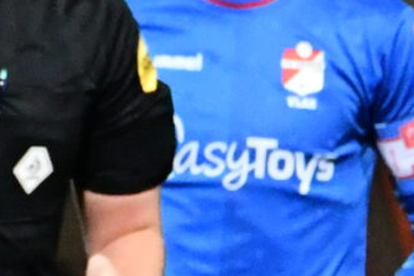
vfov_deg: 0.4
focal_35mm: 3652
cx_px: -607
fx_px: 41995
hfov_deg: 0.6
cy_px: 622
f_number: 5.6
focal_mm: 320
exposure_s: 1/500
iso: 8000
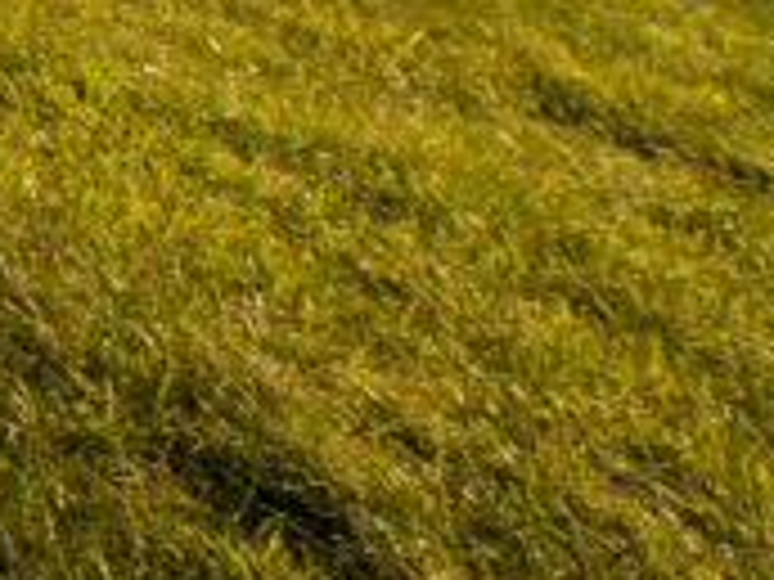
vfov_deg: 9.7
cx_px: -2434
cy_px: -1122
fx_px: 2683
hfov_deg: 7.9
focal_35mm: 120
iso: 100
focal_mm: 14
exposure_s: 1/125
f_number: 8
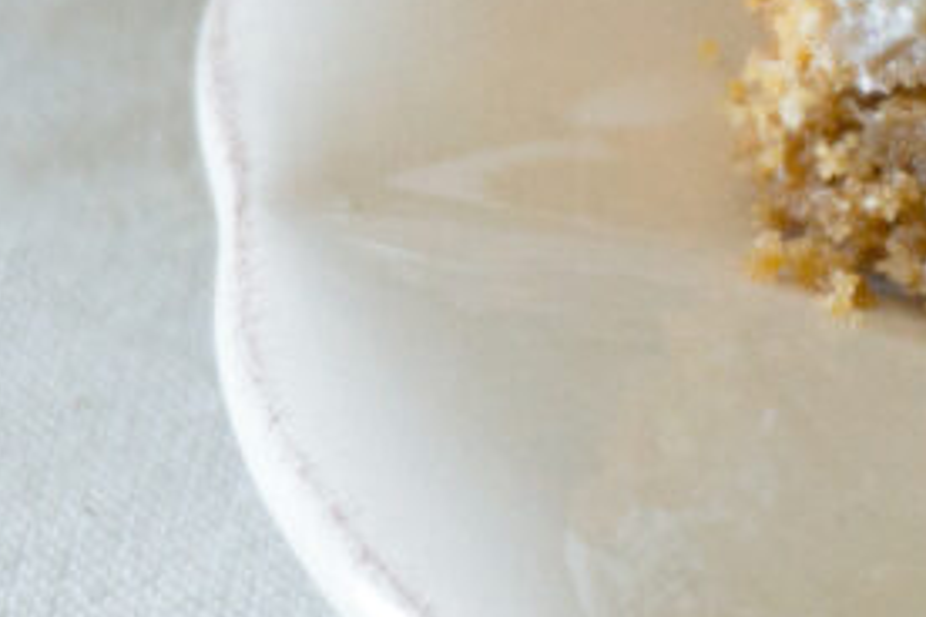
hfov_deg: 6.2
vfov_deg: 4.1
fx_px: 8513
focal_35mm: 331
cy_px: -114
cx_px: 1335
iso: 640
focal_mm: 41
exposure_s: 1/80
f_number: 5.6
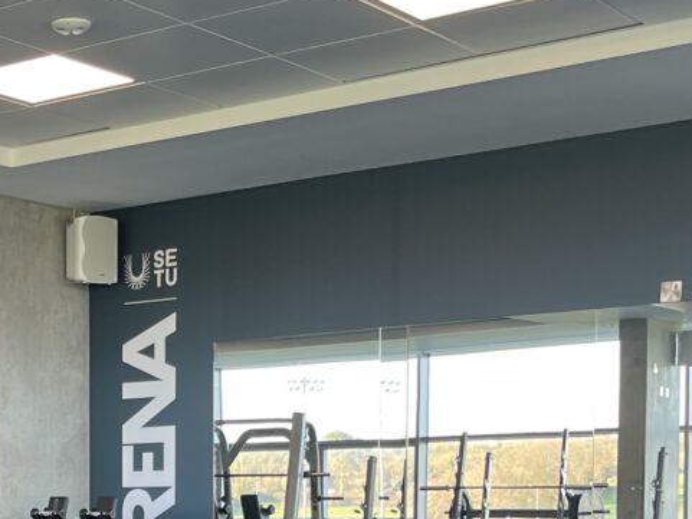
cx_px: -12
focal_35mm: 83
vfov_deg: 16.9
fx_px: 1660
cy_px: 635
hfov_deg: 22.6
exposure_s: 1/122
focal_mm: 5.1
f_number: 1.6
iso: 100
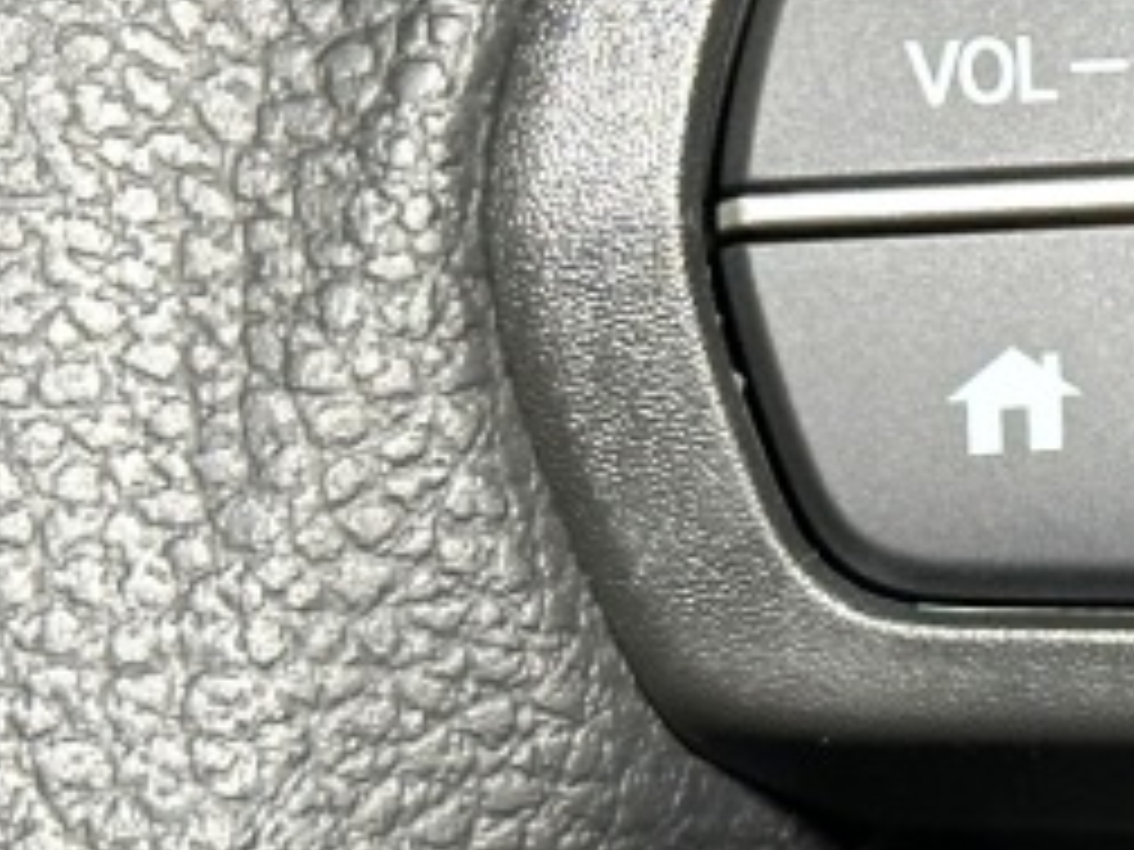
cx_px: 1408
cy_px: 13
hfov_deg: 10.0
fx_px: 6388
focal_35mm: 195
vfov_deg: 7.6
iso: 320
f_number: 1.78
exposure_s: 1/40
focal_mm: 6.86
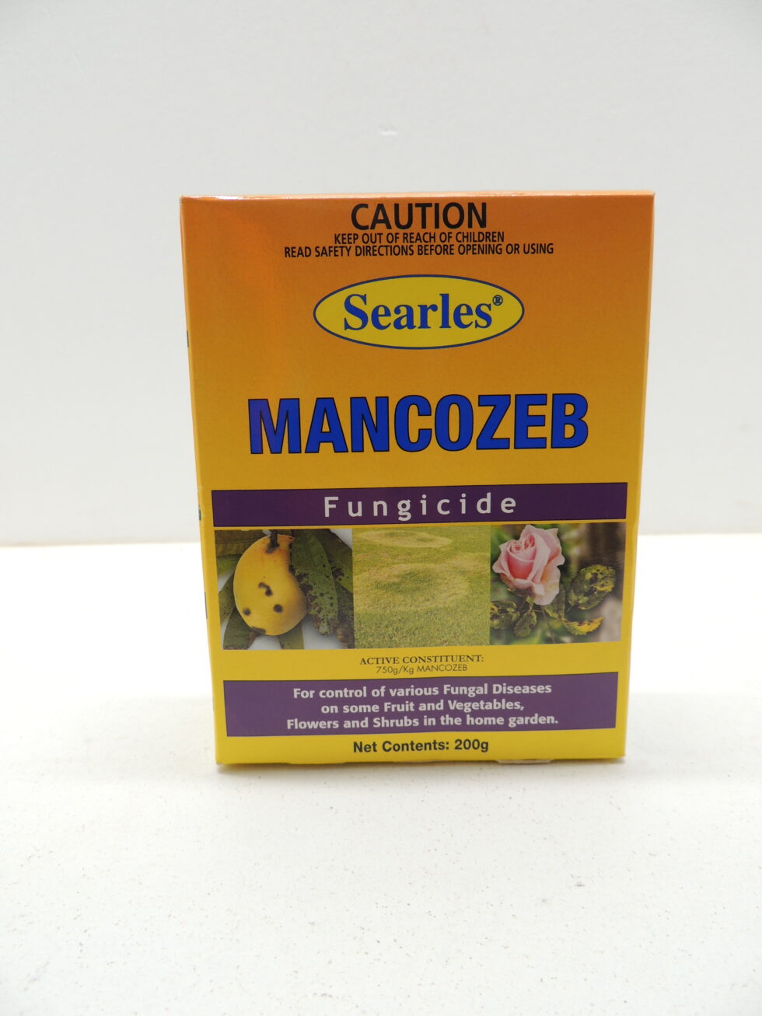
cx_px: 381
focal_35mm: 24
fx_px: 705
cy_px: 508
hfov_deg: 56.8
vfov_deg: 71.6
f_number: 3
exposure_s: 1/30
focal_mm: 4.3
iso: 110
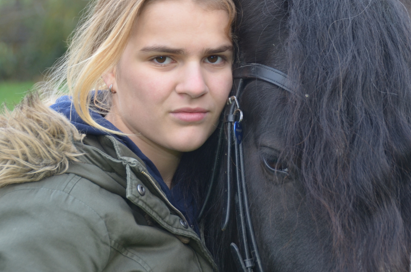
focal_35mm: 154
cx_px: 262
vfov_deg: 8.9
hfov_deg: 13.3
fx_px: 1754
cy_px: 105
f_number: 5.6
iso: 400
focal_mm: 70
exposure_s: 1/125
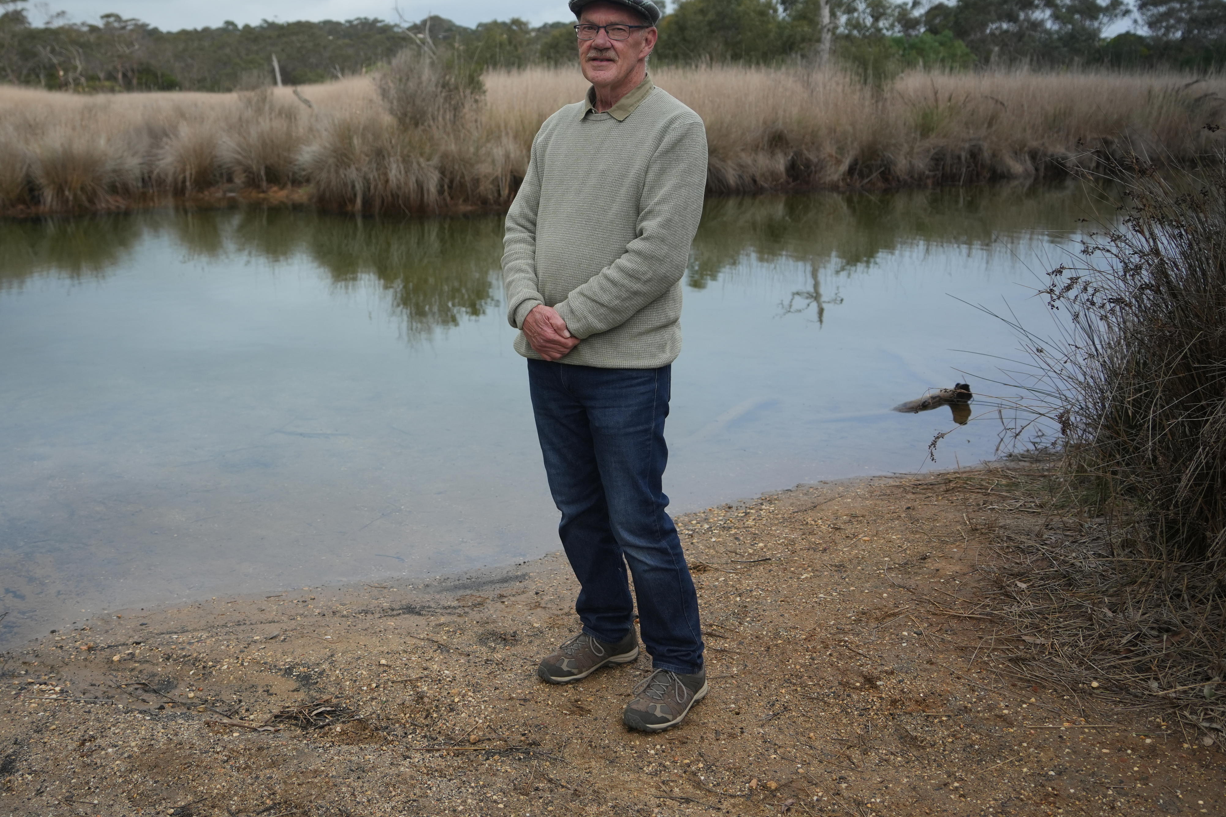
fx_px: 1192
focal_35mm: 35
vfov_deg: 37.6
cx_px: 491
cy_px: 308
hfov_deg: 54.1
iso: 640
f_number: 4
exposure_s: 1/160
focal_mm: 28
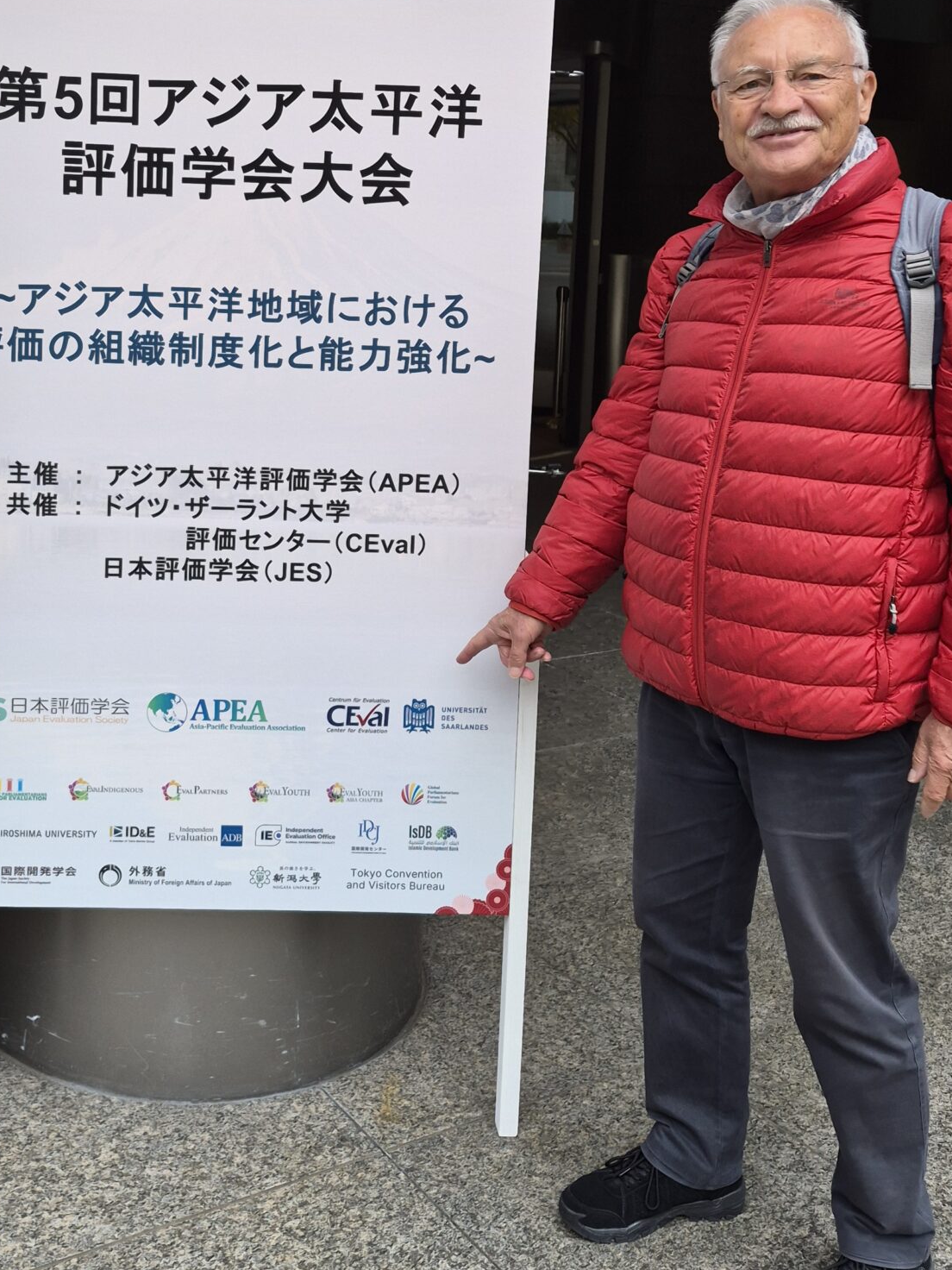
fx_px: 1467
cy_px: 360
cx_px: 253
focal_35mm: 40
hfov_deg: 35.3
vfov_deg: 45.6
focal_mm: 5.4
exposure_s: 1/359
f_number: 1.8
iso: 50
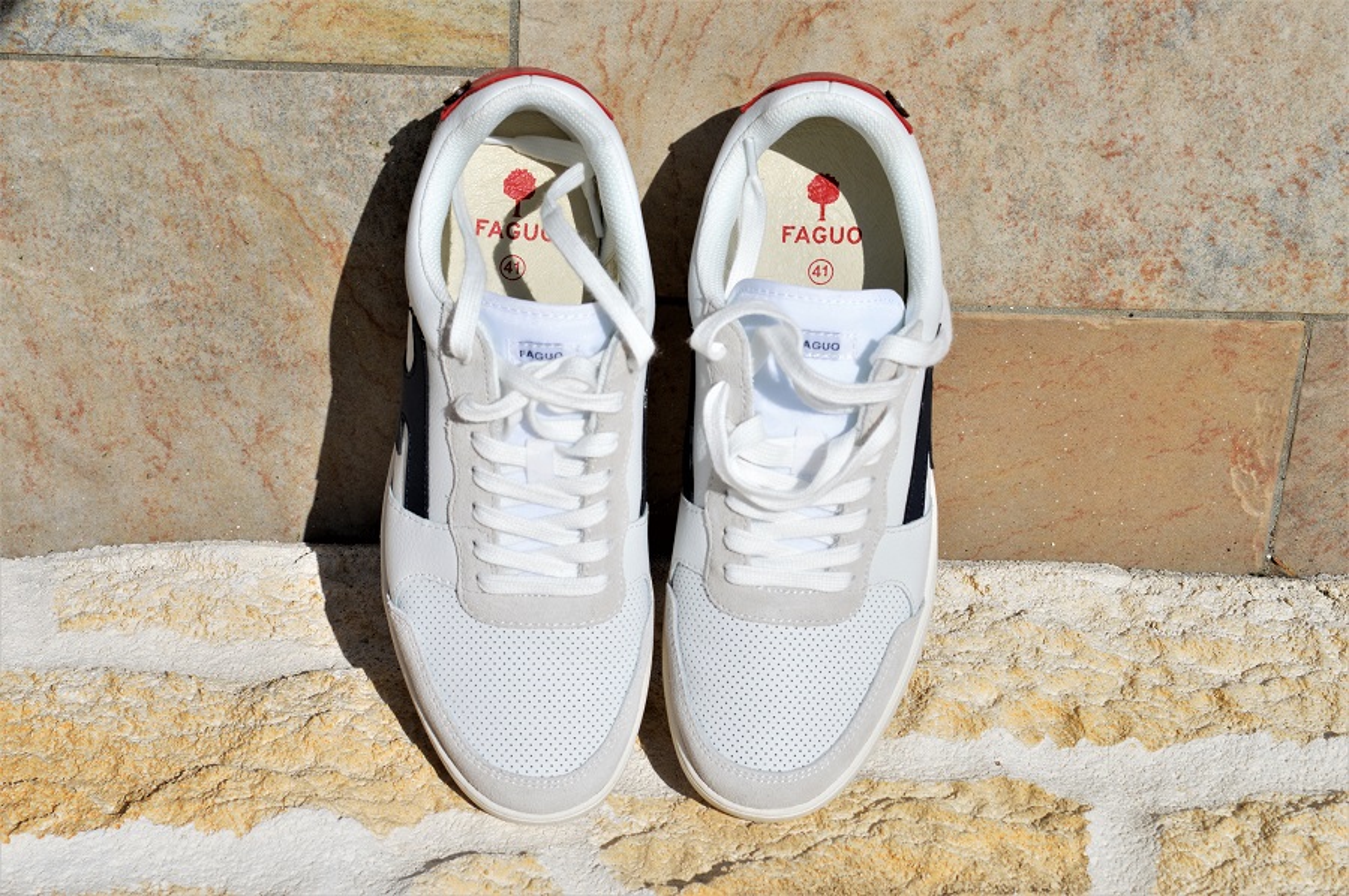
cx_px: 674
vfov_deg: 16.5
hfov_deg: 24.6
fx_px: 3088
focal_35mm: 82
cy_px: 448
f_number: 11
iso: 100
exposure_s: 1/500
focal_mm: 55
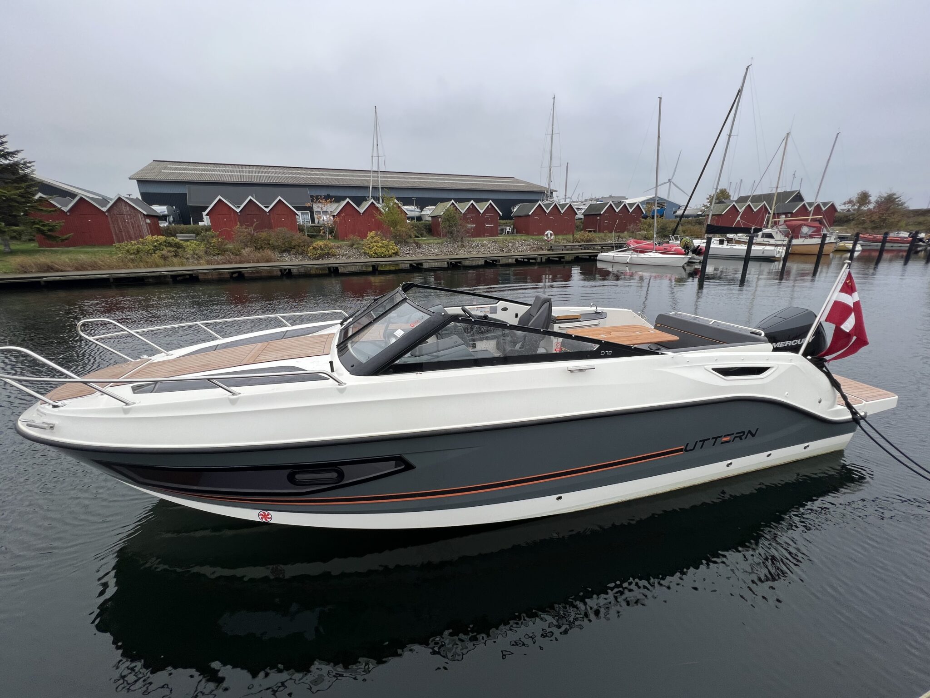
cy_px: 349
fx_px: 349
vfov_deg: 89.9
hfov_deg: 106.2
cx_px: 465
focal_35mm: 13
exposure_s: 1/259
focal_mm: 1.57
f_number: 1.8
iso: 32
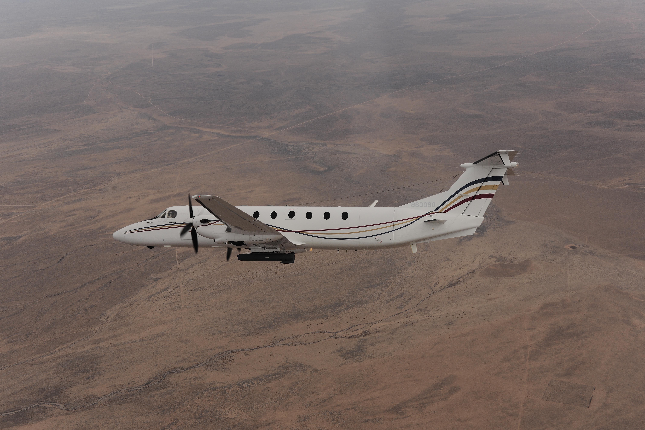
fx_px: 860
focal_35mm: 48
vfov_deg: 28.1
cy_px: 215
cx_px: 322
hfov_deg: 41.1
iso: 200
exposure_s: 1/1000
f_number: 7.1
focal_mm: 48
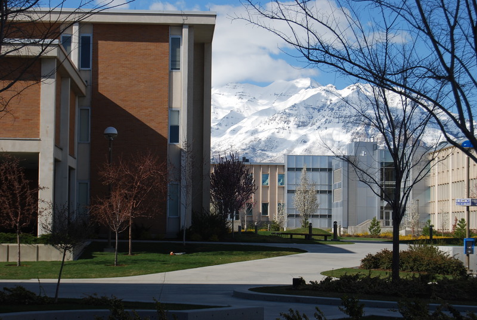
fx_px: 1095
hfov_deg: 24.6
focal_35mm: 82
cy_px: 160
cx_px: 238
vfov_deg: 16.6
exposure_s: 1/250
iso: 100
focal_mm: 55
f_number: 9
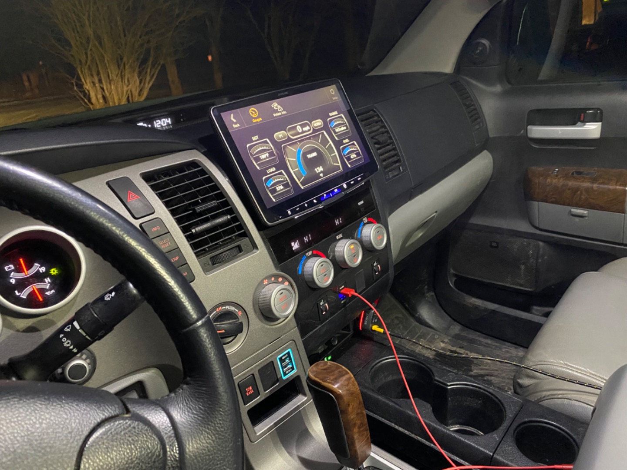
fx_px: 471
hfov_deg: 67.3
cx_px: 314
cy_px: 235
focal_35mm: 26
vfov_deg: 53.1
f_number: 1.8
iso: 800
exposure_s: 1/30
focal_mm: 4.25
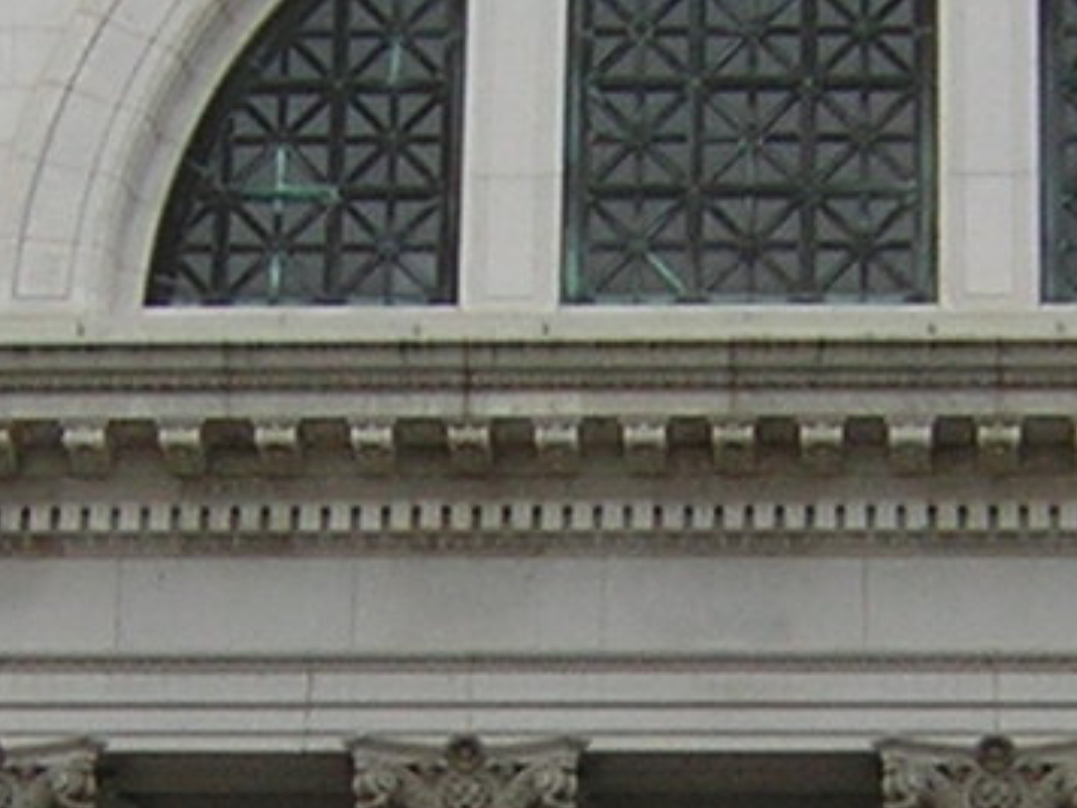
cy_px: 990
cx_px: 714
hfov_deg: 12.2
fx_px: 5040
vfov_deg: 9.0
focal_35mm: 162
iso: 50
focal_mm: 4.7
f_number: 2.6
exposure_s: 1/109
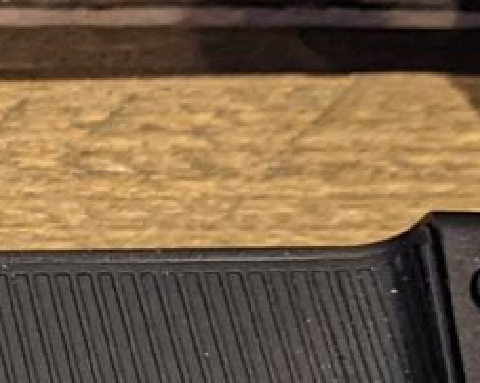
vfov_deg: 8.0
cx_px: -253
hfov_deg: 9.8
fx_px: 2710
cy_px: 419
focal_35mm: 191
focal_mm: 6.8
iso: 1525
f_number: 1.9
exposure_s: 1/186
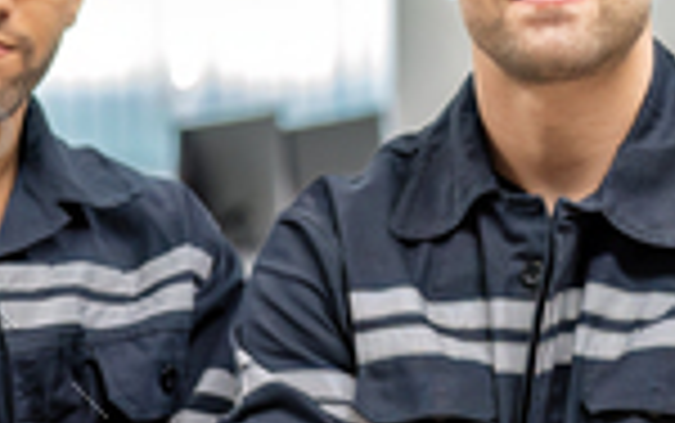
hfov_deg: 14.9
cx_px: 472
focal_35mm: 140
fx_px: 2577
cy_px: 340
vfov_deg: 9.4
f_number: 1.4
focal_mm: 35
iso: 1000
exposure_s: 1/500
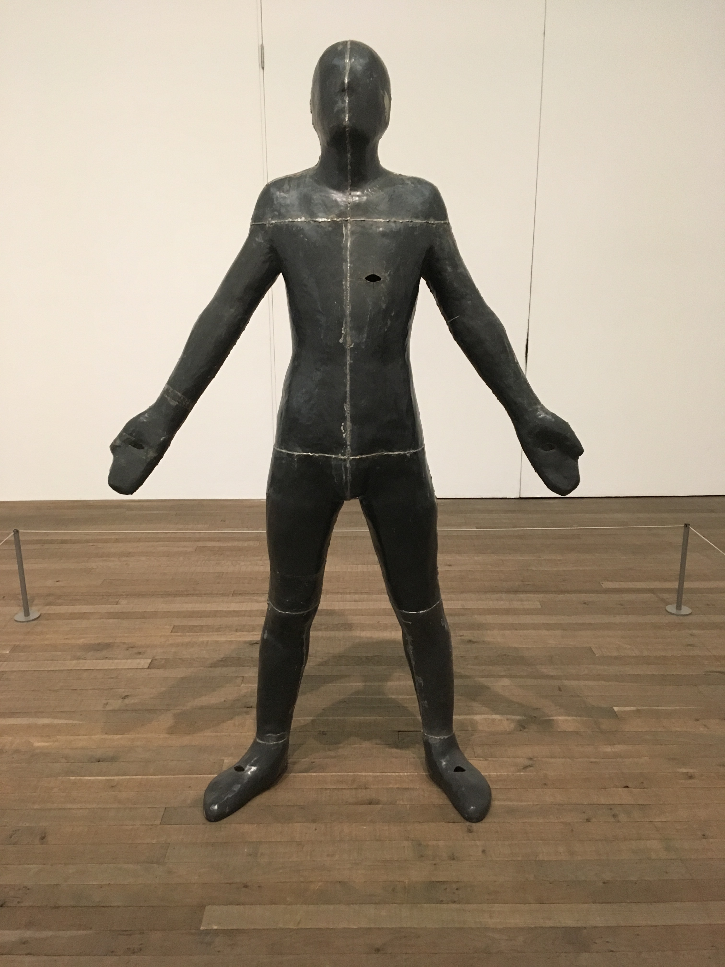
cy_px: 484
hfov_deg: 48.2
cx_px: 362
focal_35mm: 29
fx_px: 810
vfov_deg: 61.7
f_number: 2.2
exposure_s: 1/33
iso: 250
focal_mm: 4.15
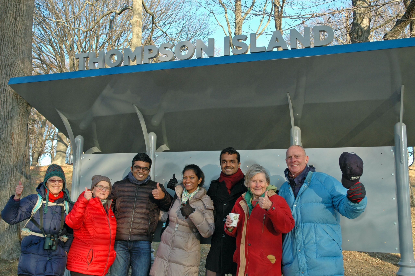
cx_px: 208
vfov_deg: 33.0
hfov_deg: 48.0
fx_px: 466
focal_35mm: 40
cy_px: 138
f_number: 6.3
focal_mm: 27
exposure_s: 1/160
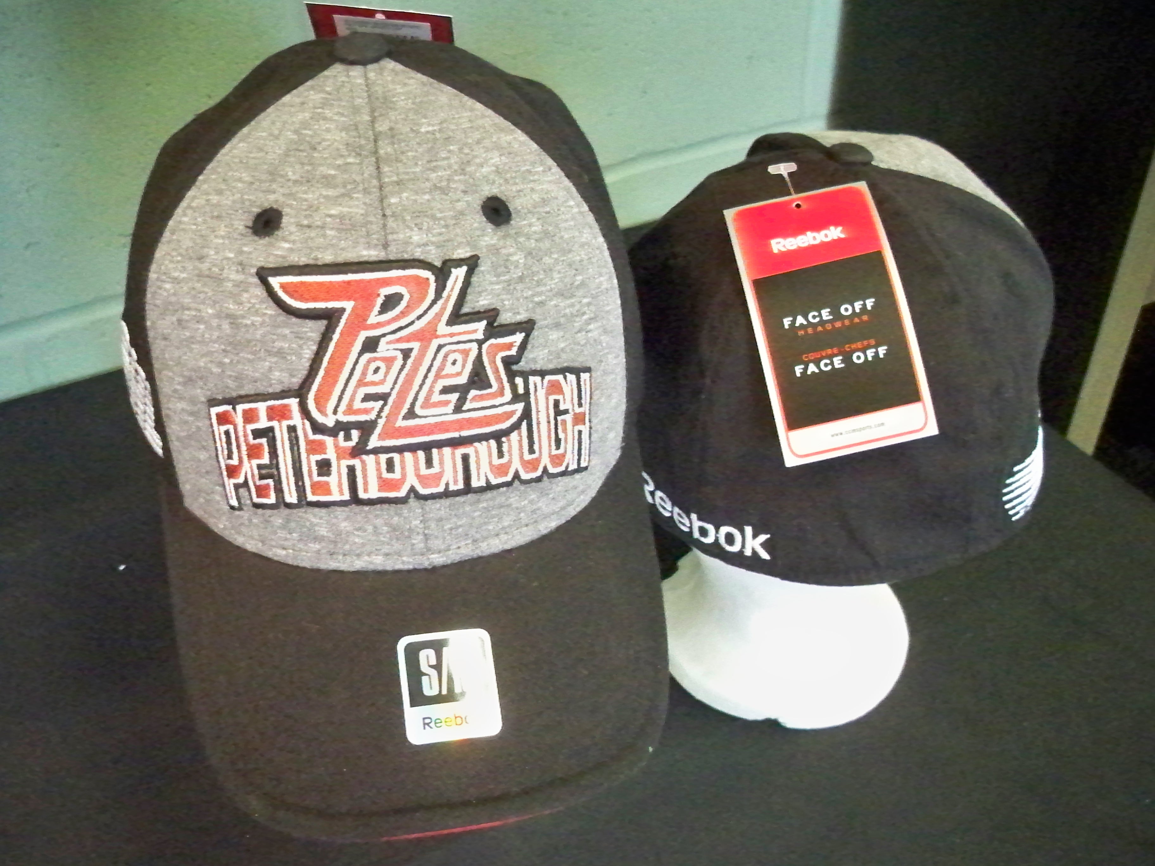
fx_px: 1168
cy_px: 433
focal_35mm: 35
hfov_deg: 52.6
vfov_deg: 40.7
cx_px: 578
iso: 2500
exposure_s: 1/60
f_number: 3.1
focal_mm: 6.3
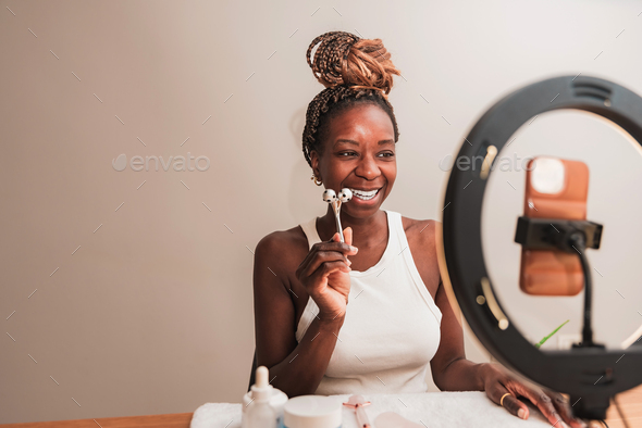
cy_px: 214
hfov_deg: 60.3
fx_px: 553
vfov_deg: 42.4
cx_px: 321
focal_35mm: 31
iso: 250
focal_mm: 31
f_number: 2.8
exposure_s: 1/250
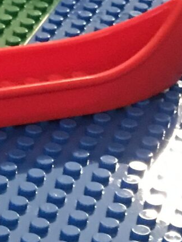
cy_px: 270
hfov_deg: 8.5
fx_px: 1170
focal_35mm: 167
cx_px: -177
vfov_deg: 11.6
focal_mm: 3.99
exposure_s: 1/5
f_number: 1.8
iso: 100
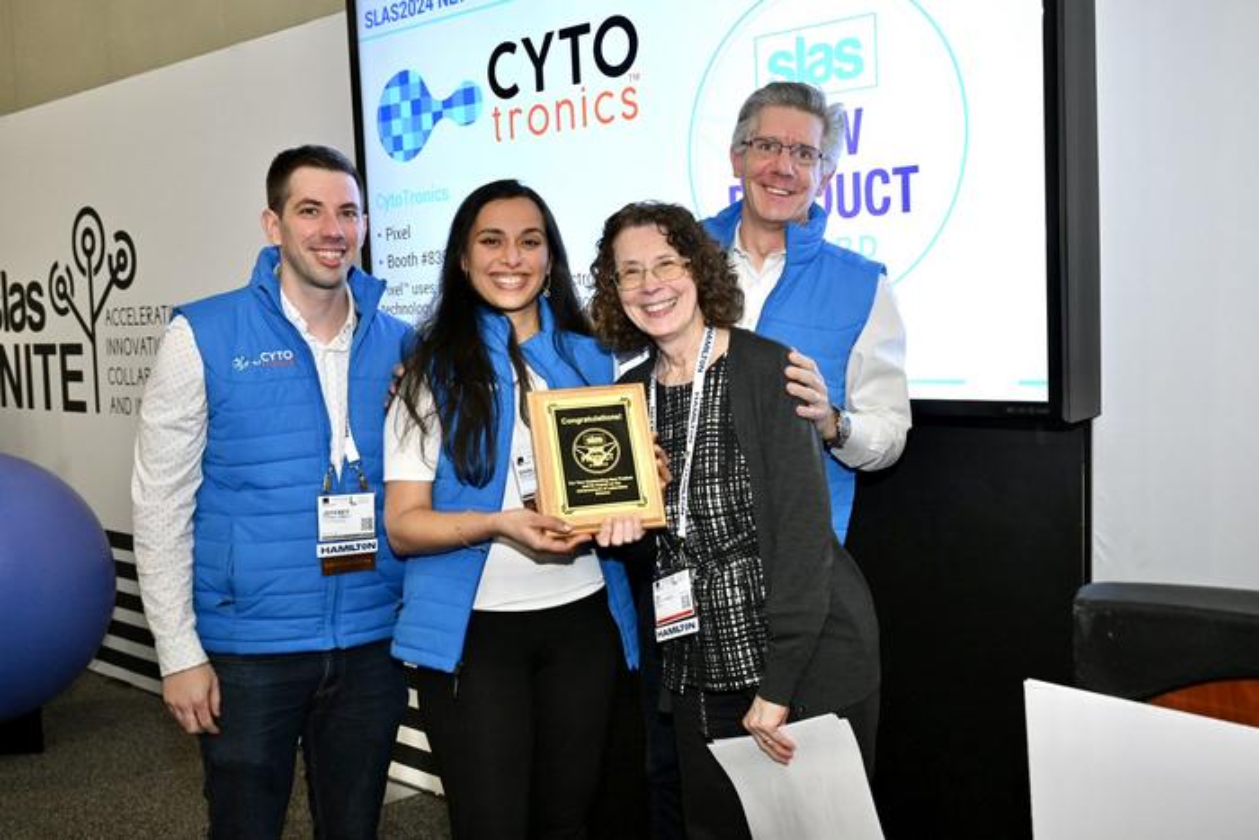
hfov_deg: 51.9
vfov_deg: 36.0
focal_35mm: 37
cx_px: 630
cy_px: 420
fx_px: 1294
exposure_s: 1/160
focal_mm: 37
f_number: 5.6
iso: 4000
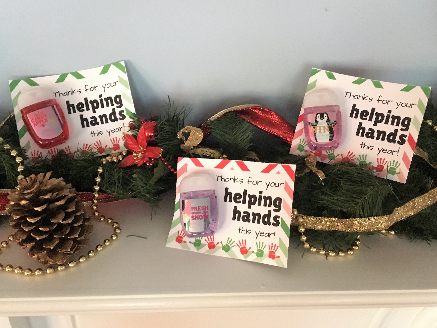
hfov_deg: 55.4
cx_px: 221
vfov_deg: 42.9
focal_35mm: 33
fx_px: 417
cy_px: 153
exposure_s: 1/15
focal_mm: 4.15
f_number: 2.2
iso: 640
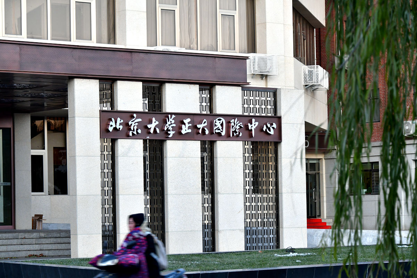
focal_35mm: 112
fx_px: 1297
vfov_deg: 12.2
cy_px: 139
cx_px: 208
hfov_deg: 18.3
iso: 1000
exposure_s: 1/125
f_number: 5.3
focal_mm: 112
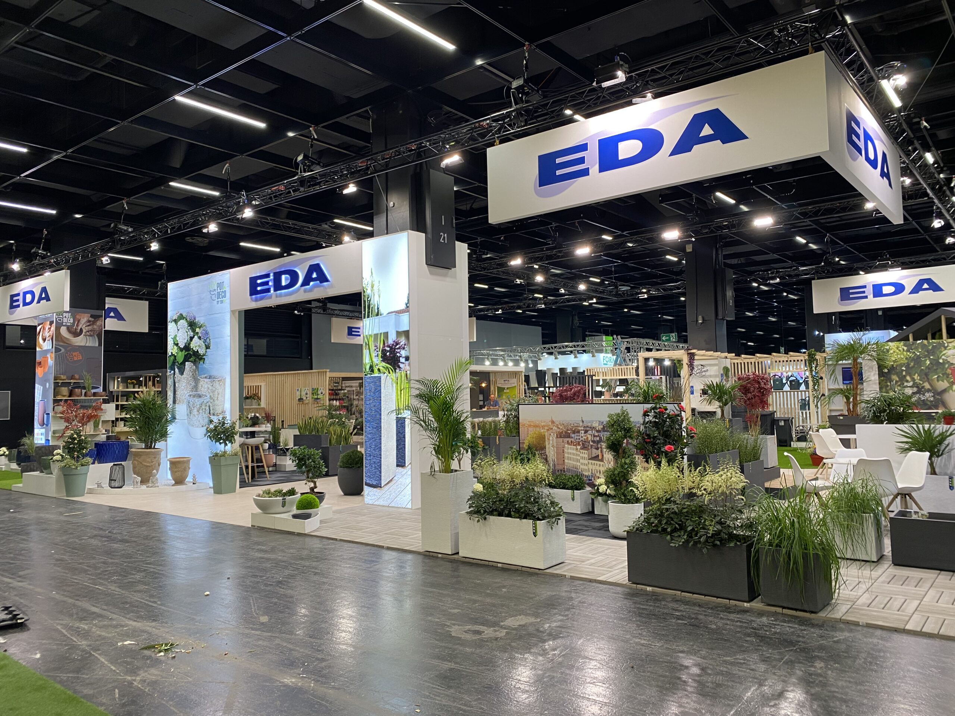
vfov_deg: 53.1
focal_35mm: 26
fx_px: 717
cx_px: 478
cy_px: 358
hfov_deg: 67.3
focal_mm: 4.25
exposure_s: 1/50
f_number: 1.8
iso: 64
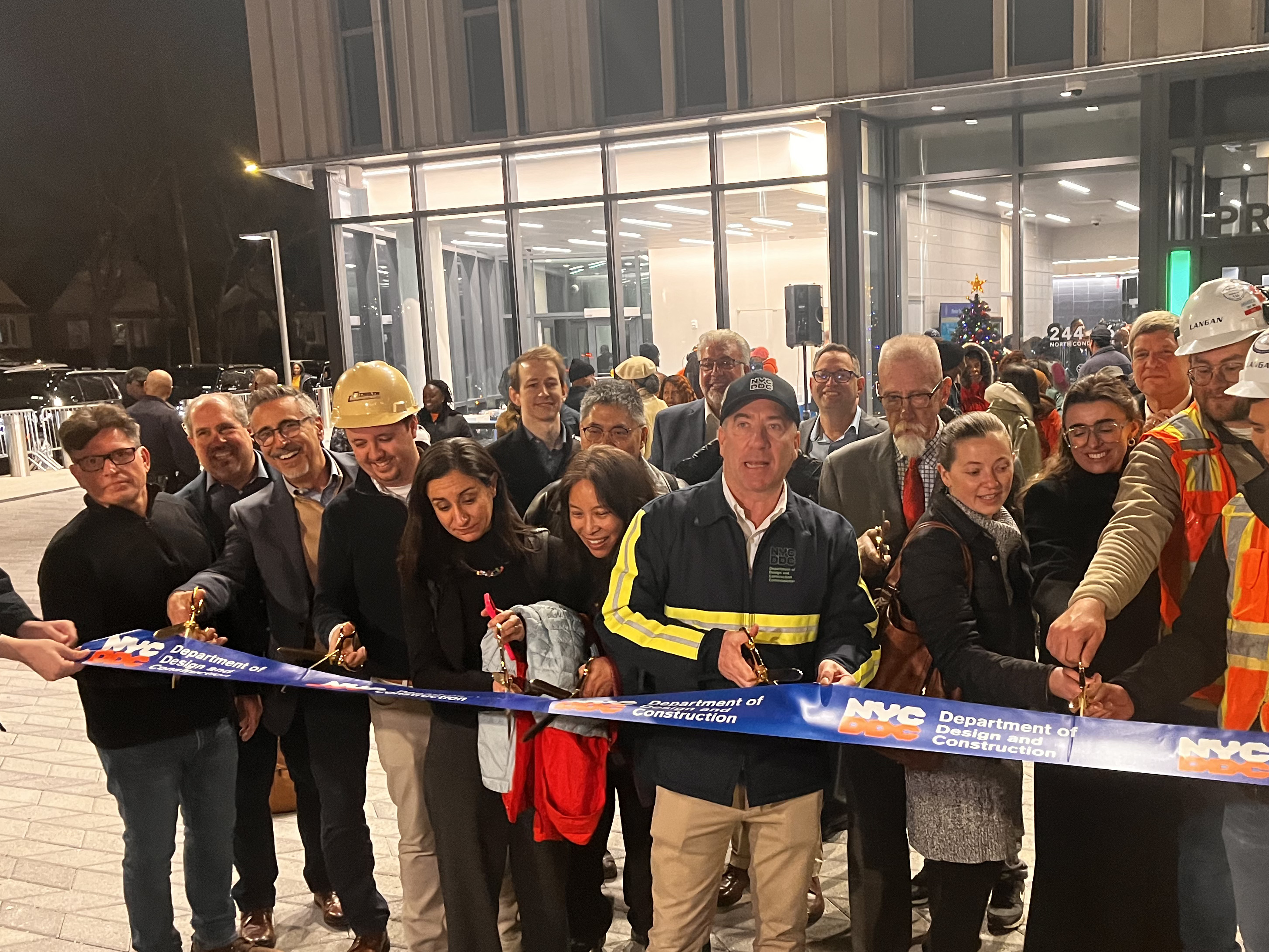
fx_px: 1320
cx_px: 774
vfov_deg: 39.6
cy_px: 537
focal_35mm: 36
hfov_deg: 50.9
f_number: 1.6
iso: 500
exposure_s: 1/60
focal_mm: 5.1
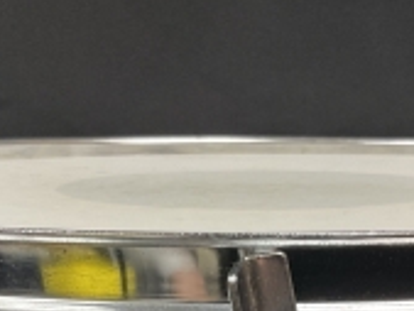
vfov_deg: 15.5
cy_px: 451
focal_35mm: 89
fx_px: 1065
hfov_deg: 21.9
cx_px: 267
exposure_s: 1/44
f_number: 1.8
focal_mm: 3
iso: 64
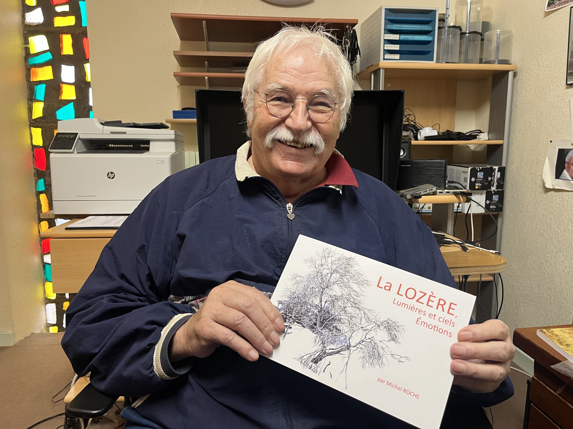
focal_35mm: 26
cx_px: 286
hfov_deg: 67.3
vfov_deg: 53.1
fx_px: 430
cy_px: 214
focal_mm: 5.1
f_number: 1.6
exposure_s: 1/50
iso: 200
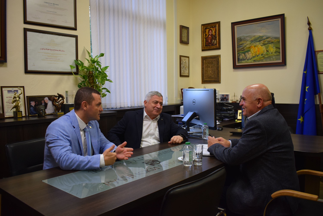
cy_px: 108
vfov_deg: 43.7
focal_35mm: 30
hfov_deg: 61.9
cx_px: 162
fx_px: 269
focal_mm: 20
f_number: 3.8
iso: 900
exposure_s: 1/60
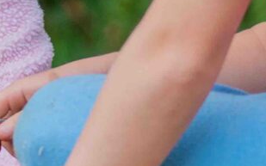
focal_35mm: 507
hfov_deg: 4.1
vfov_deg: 2.6
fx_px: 3675
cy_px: 0
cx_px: -169
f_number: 2.8
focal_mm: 75
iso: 400
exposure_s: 1/1000
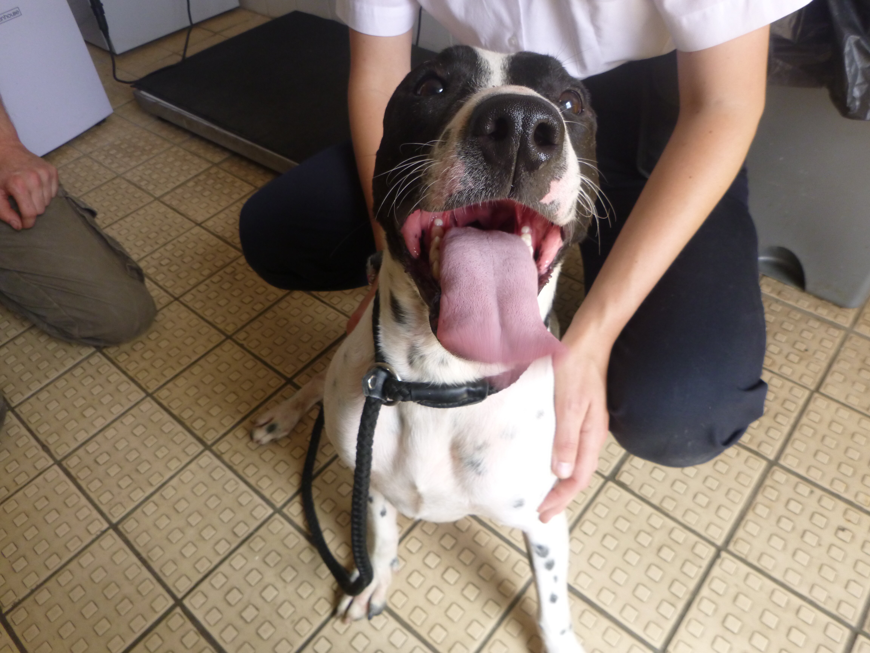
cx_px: 435
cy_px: 326
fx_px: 628
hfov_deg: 69.4
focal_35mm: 25
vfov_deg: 54.9
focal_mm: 4.5
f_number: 3.9
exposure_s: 1/60
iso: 160
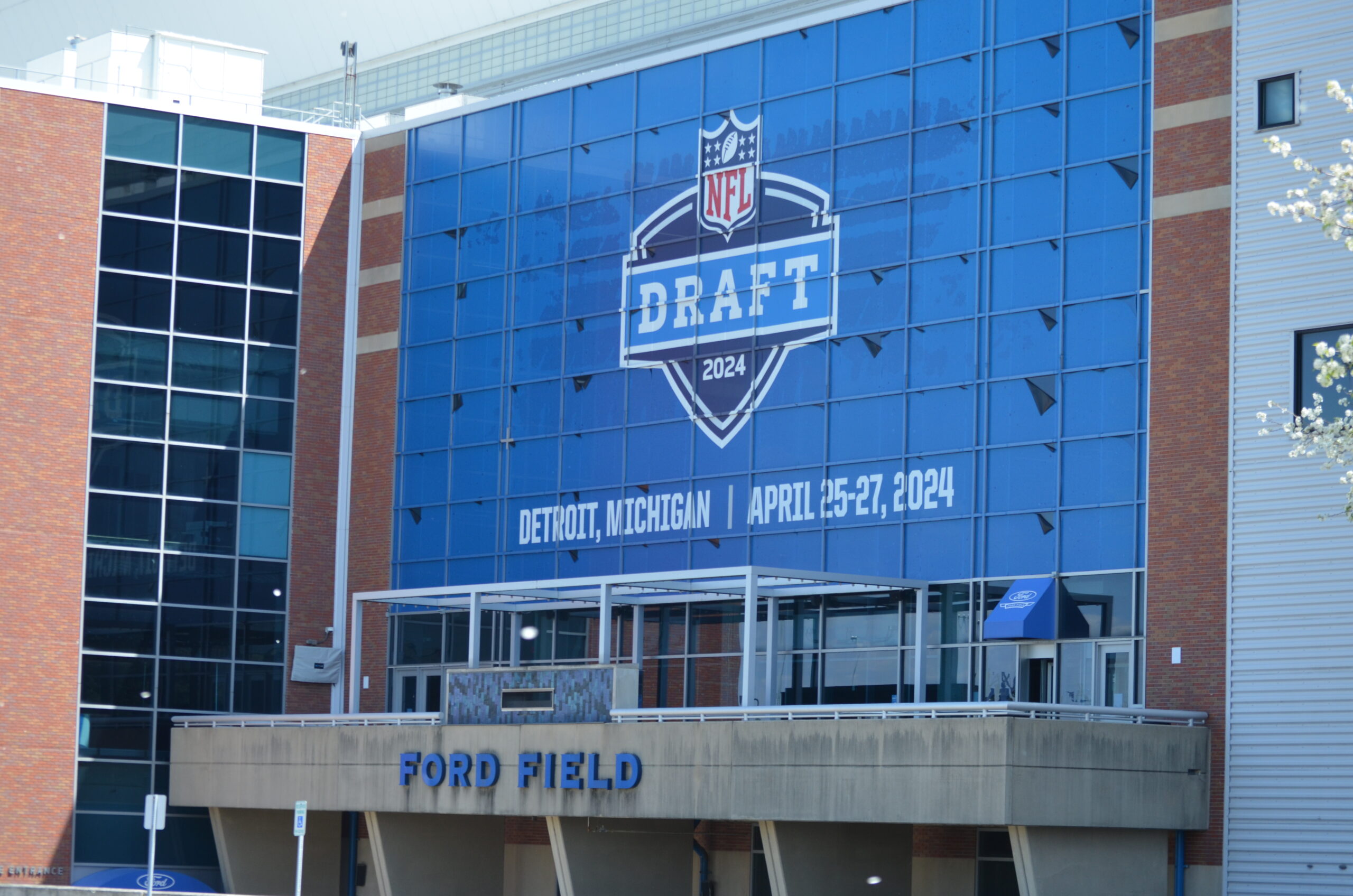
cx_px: 676
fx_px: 3488
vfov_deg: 14.6
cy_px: 448
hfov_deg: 22.0
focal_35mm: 93
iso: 280
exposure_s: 1/500
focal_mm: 62
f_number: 5.6
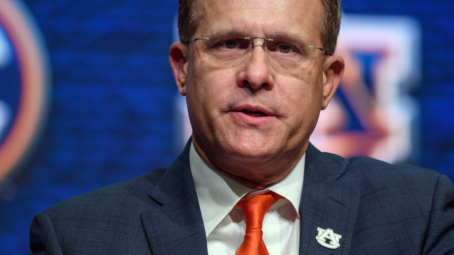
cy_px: 94
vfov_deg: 2.3
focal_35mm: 525
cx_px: 238
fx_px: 6321
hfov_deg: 4.1
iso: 1250
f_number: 4
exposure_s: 1/500
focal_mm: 300
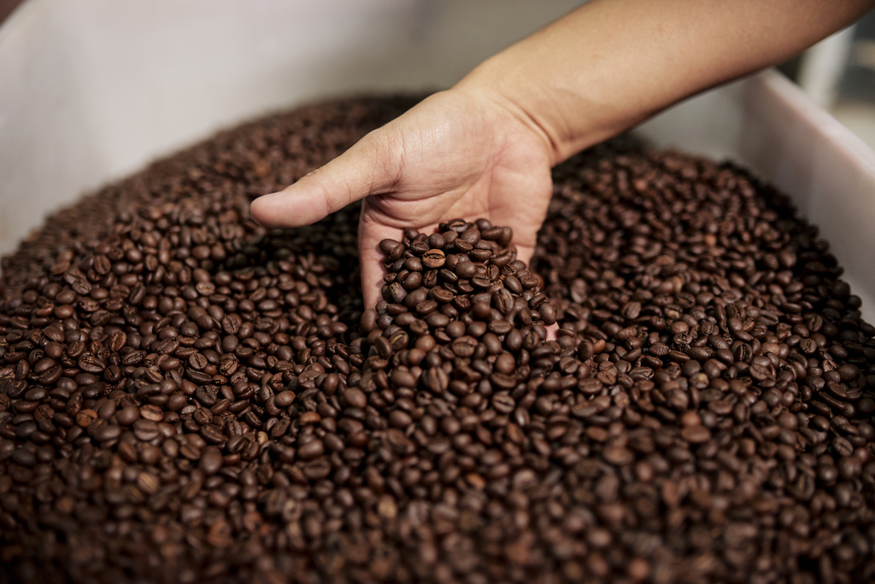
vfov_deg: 37.9
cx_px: 438
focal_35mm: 35
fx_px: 851
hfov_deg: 54.4
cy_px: 292
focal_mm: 35
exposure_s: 1/160
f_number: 2
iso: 400
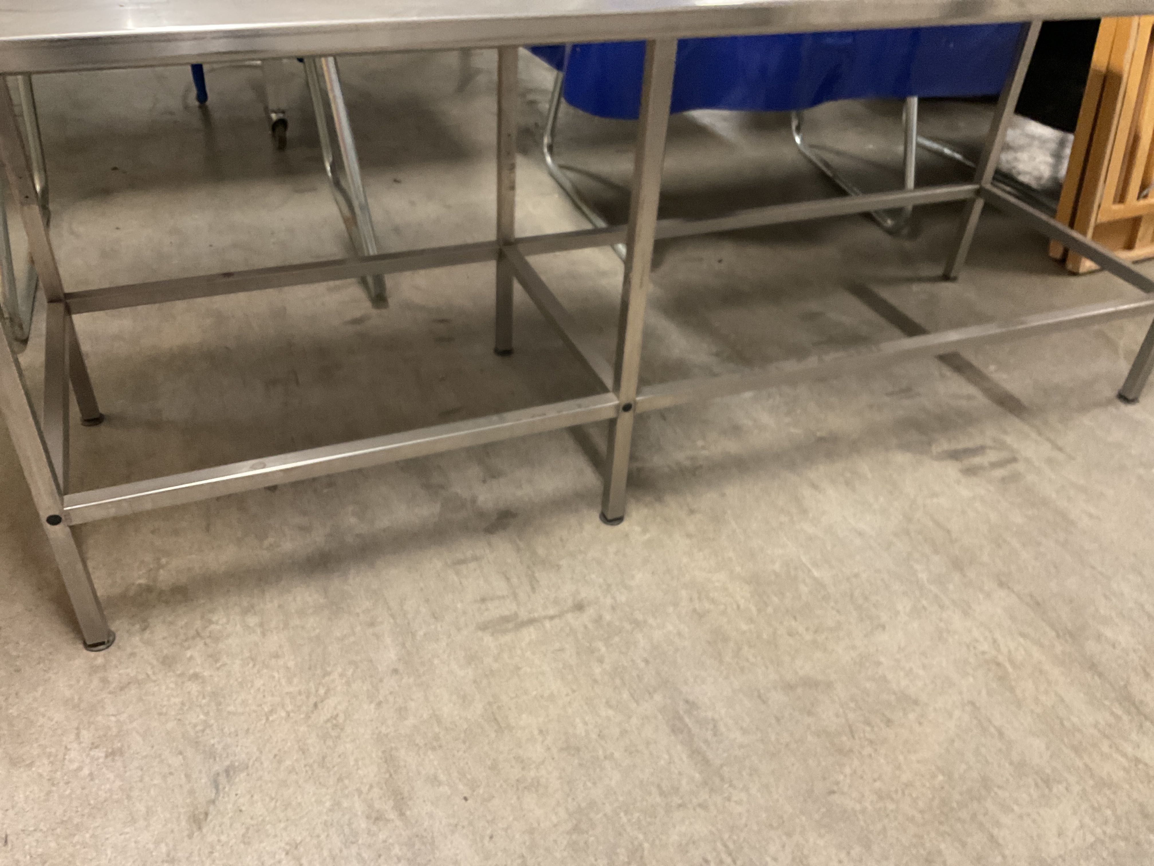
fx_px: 967
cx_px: 577
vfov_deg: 48.2
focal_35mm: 29
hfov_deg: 61.7
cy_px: 433
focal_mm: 3
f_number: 1.8
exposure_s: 1/33
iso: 320
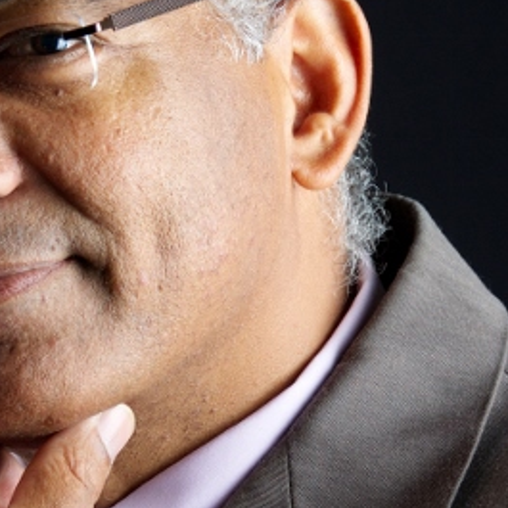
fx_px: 5712
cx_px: 140
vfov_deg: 5.1
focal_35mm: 344
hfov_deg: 5.1
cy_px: 299
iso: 100
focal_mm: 70
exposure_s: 1/200
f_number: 7.1
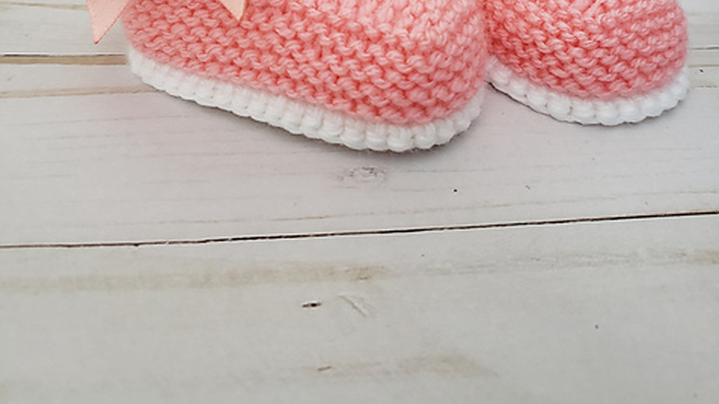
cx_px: 359
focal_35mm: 38
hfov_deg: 52.8
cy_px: -30
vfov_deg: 28.6
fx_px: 724
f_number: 1.5
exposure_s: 1/24
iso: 250
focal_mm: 4.3
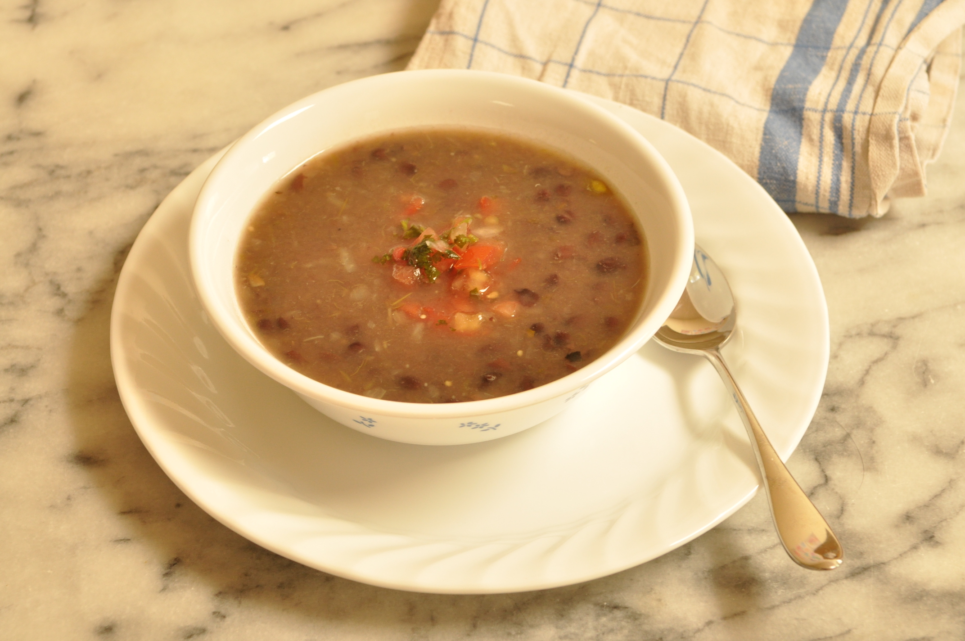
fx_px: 2209
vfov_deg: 16.5
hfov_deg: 24.6
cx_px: 482
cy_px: 320
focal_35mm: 82
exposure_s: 1/20
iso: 800
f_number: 7.1
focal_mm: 55
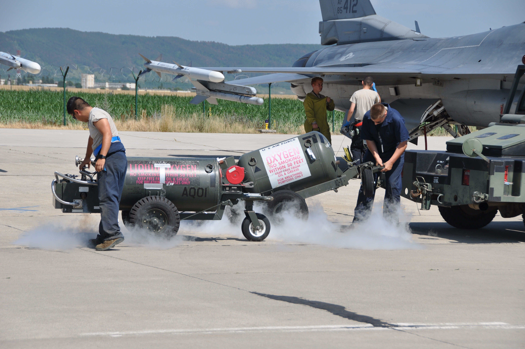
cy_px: 174
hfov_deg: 16.7
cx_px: 262
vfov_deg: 11.1
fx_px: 1792
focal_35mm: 123
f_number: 7.1
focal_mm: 82
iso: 200
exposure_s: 1/800
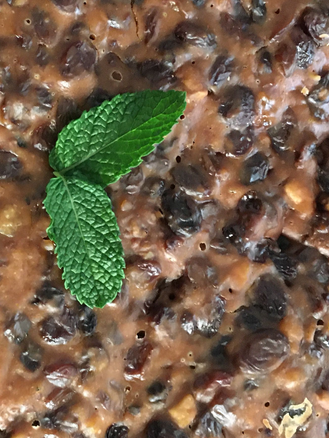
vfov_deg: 29.0
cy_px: 203
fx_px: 849
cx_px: 55
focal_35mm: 67
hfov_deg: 21.6
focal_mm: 4.15
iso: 250
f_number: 2.2
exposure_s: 1/17
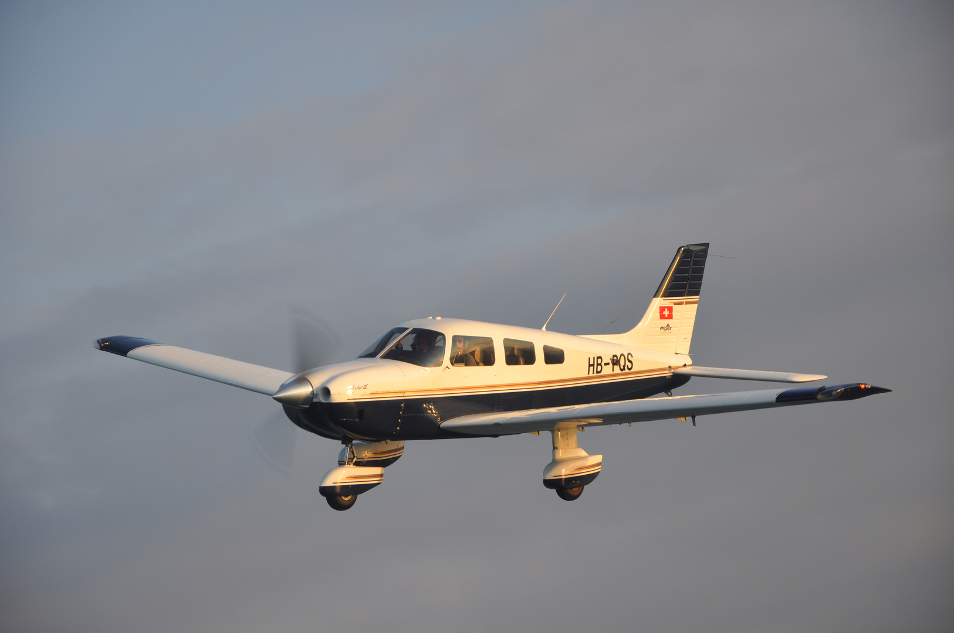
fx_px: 4169
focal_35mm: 158
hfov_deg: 13.1
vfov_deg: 8.7
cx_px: 477
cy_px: 316
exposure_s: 1/250
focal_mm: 105
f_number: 8
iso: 200
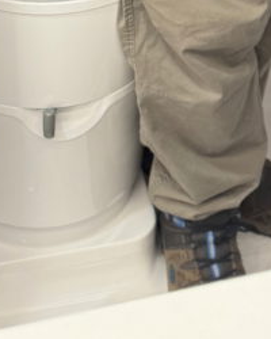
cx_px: 156
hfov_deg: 15.4
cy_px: -341
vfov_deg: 15.4
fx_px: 1003
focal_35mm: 100
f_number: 1.78
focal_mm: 6.76
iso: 200
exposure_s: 1/66
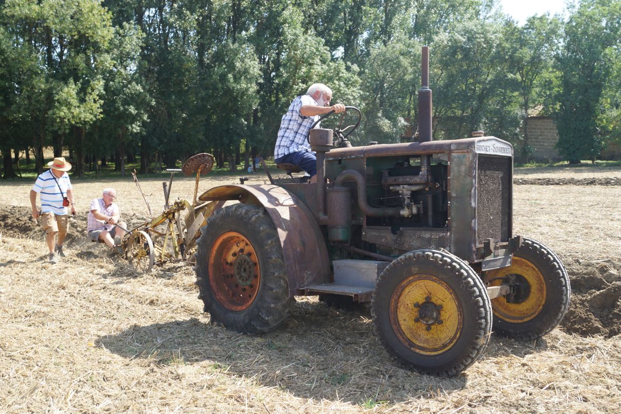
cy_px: 207
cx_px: 310
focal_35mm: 39
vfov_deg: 34.2
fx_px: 673
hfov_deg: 49.5
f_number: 8
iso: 100
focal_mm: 26
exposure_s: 1/100
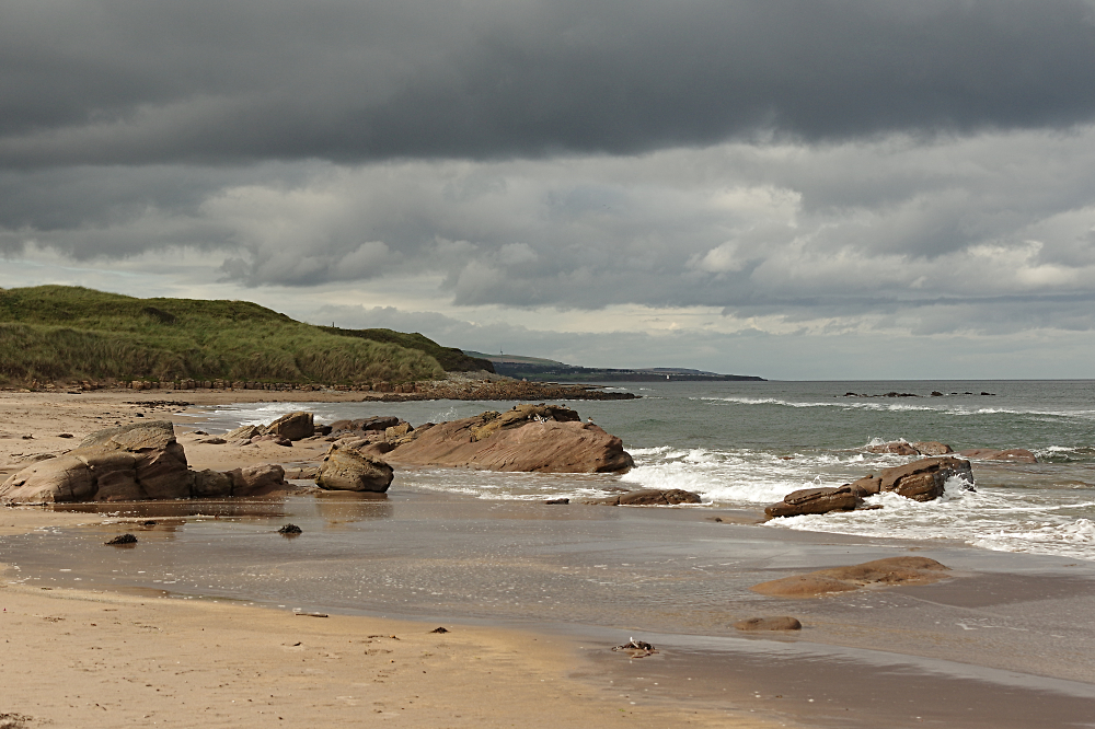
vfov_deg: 16.6
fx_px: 2493
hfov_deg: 24.8
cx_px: 548
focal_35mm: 82
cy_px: 364
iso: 400
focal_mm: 55
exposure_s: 1/1000
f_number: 8
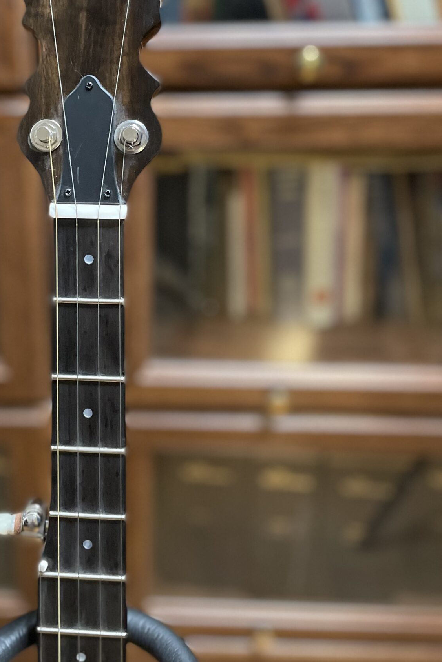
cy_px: 195
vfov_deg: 46.3
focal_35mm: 41
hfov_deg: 31.6
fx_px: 755
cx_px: 78
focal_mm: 4.2
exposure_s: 1/40
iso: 640
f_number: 1.6
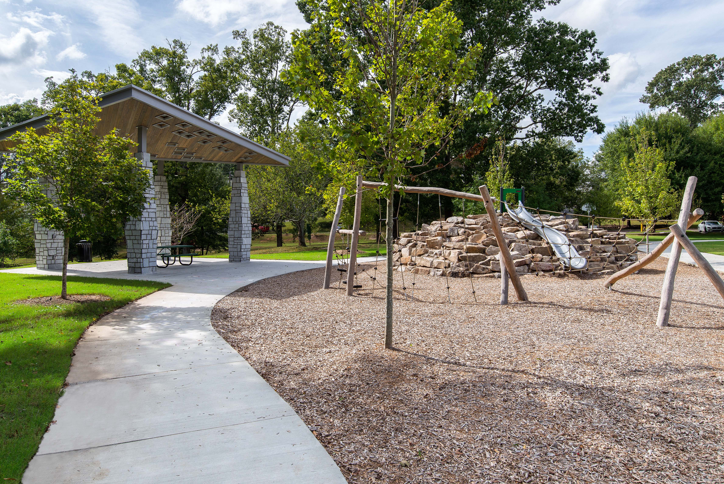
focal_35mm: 24
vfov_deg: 53.1
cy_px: 222
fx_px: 483
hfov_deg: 73.7
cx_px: 345
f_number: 8
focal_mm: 19
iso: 200
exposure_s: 1/160
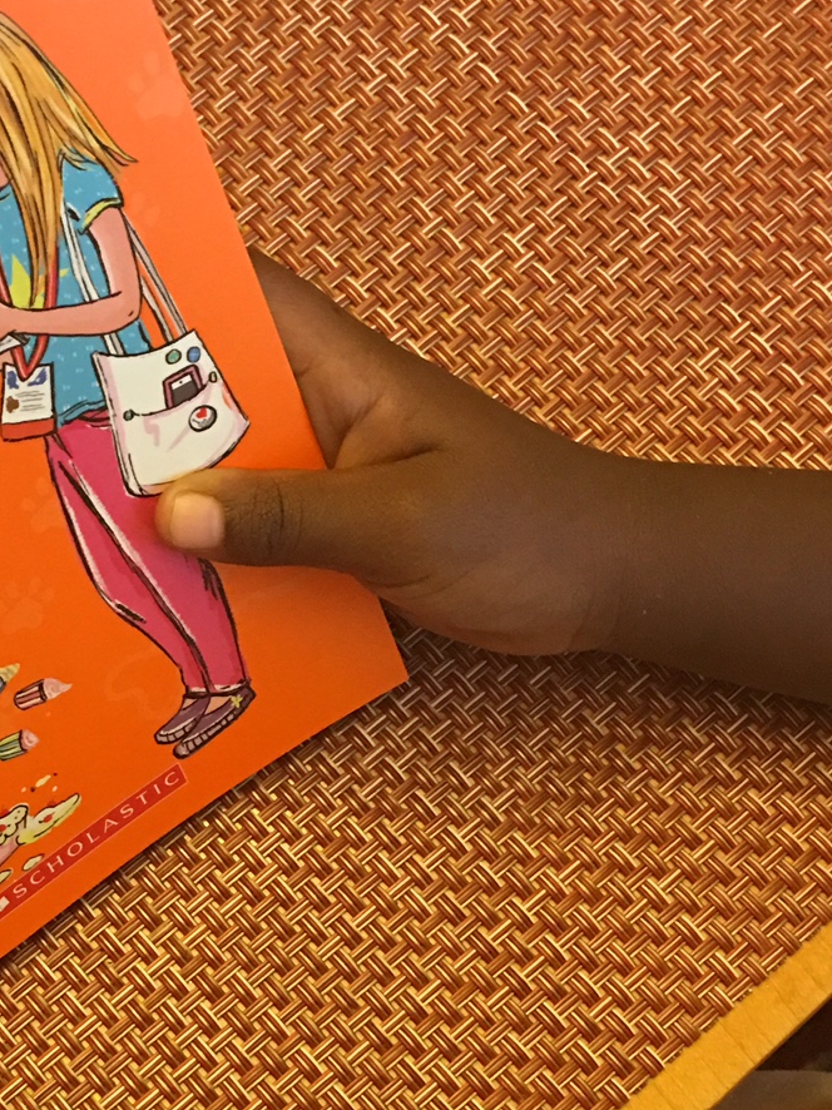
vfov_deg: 29.0
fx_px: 2116
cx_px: 170
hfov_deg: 22.0
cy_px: 817
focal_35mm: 66
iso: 100
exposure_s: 1/15
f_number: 2.2
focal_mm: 4.15
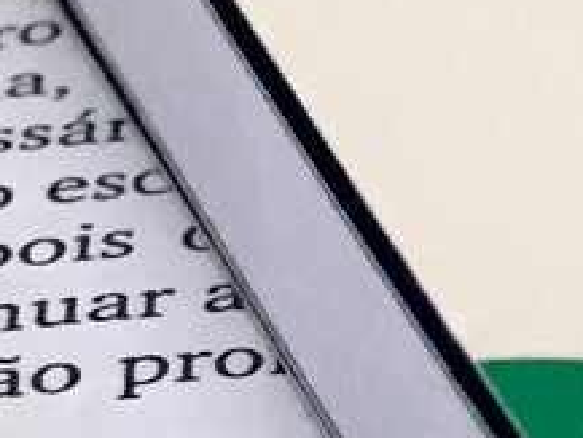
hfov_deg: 7.4
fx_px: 3674
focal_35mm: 218
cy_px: -110
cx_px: 2015
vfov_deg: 6.8
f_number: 2.2
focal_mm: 4.15
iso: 32
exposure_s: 1/30
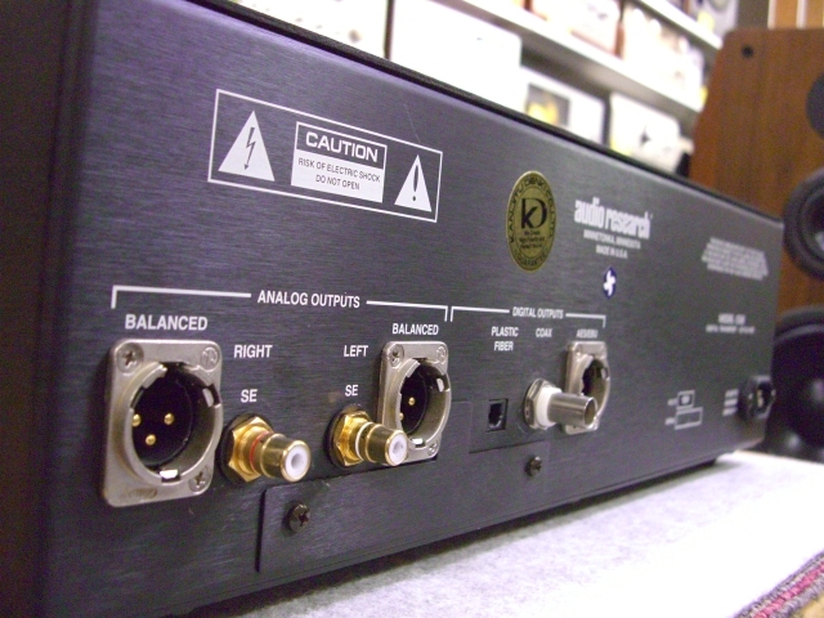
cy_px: 309
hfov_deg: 49.0
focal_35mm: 38
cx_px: 412
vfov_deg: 37.7
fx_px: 905
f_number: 2.8
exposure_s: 1/80
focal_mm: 7.9
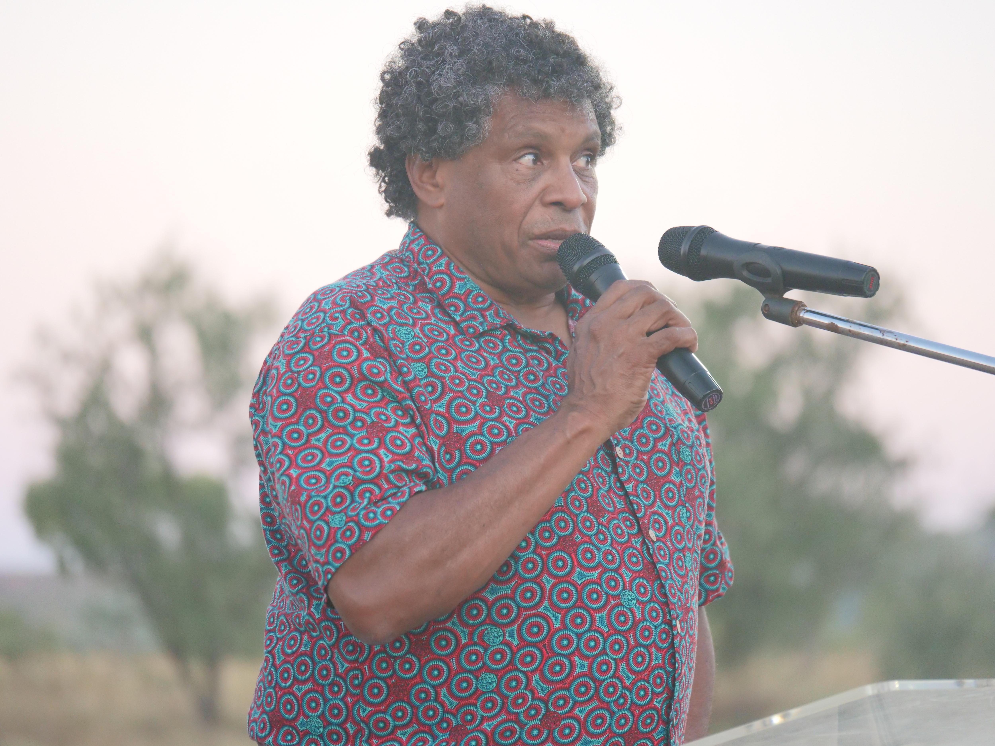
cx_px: 498
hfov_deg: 9.9
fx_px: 5749
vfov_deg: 7.4
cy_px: 373
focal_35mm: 200
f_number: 2.8
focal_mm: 100
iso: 1600
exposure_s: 1/250
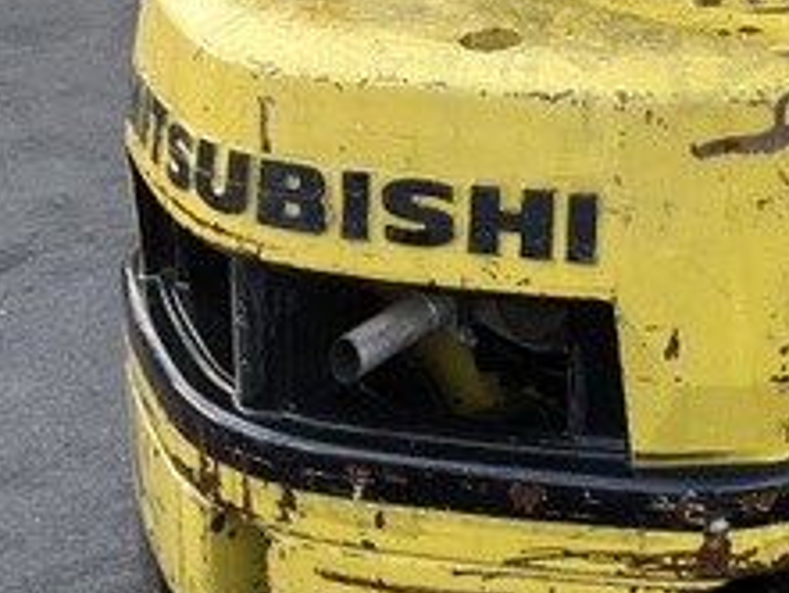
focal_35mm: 94
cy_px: -64
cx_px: 793
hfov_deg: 20.2
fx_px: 2144
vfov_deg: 15.3
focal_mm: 5.1
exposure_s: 1/188
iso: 40
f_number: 1.6
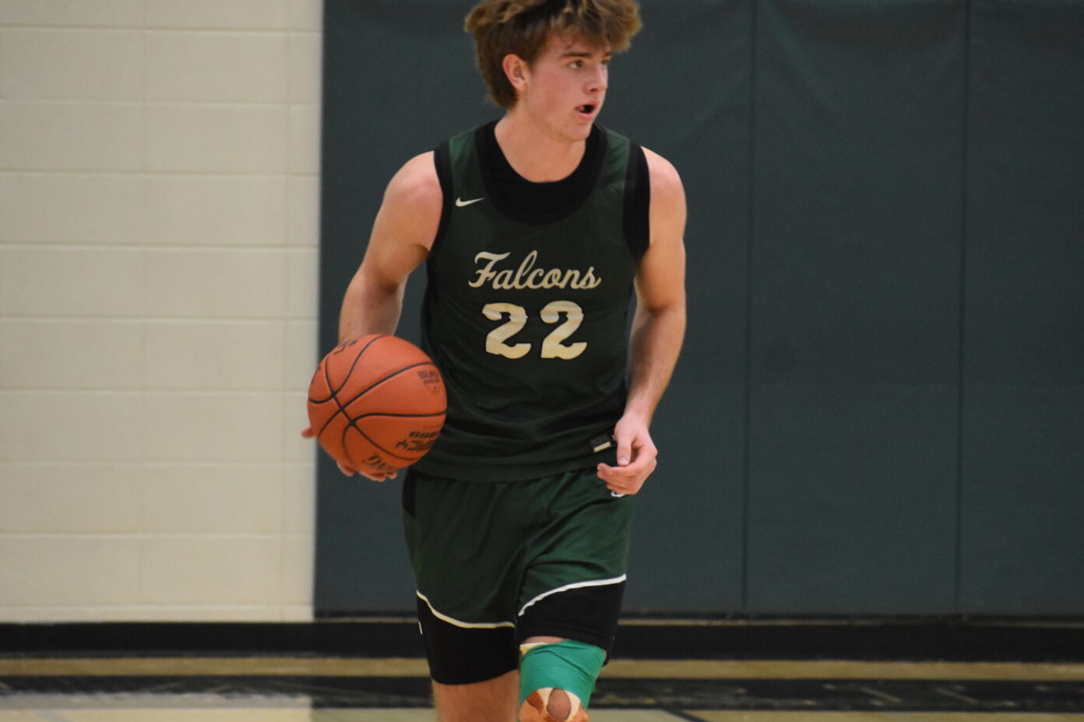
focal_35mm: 361
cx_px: 612
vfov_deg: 3.8
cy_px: 373
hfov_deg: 5.7
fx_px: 10869
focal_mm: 190
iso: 3200
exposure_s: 1/200
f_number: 5.3
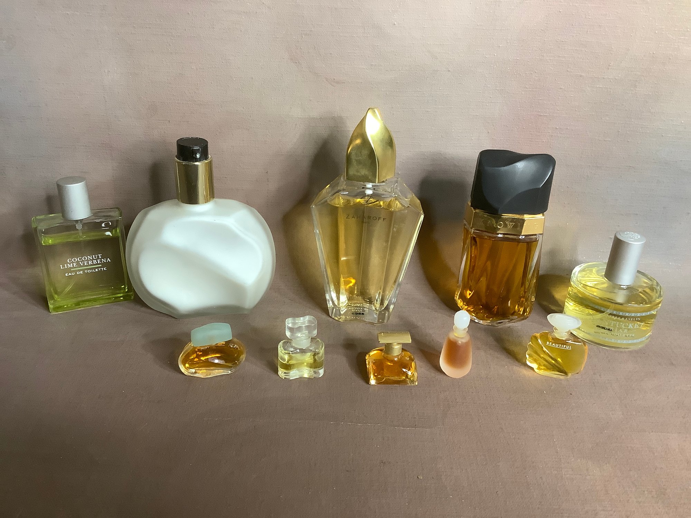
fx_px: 619
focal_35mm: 31
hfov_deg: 58.4
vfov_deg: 45.4
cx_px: 346
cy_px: 259
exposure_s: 1/60
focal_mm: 3.3
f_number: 2.4
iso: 200
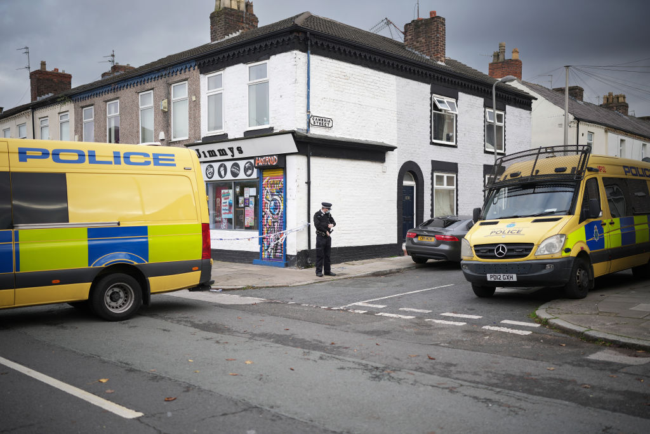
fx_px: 632
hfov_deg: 54.4
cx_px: 325
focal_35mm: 35
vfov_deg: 37.9
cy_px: 217
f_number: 1.4
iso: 100
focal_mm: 35
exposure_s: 1/350
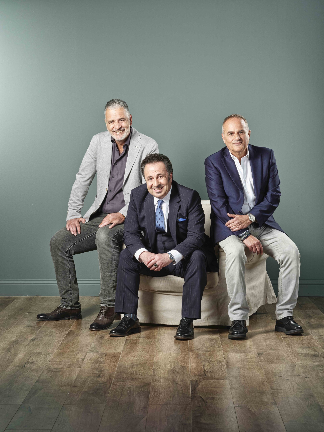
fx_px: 1086
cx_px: 162
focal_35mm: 87
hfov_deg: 17.0
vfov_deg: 22.5
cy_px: 216
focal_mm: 110
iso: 400
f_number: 16
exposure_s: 1/125
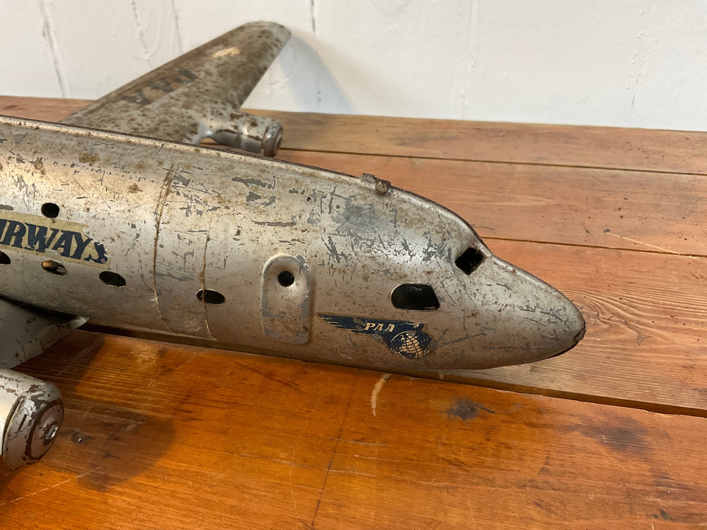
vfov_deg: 48.2
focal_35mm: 29
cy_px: 265
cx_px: 354
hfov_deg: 61.7
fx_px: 592
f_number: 1.8
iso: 64
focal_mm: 3
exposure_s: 1/60
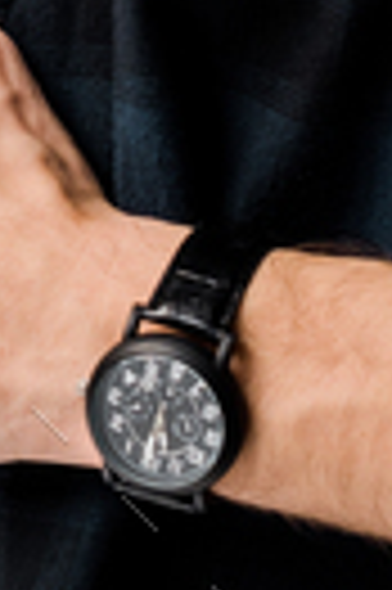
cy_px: -604
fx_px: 5535
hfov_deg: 4.0
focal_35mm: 338
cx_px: -288
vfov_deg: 5.9
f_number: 4.5
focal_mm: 50
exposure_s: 1/200
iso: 100
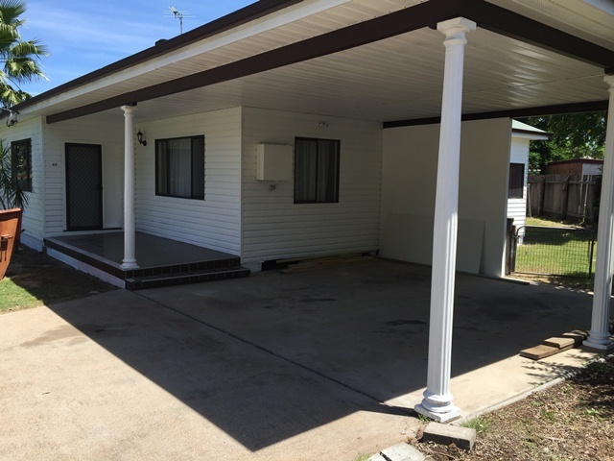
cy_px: 230
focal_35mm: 29
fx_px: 514
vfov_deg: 48.2
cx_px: 307
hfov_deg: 61.7
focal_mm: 4.15
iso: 32
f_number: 2.2
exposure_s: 1/1199
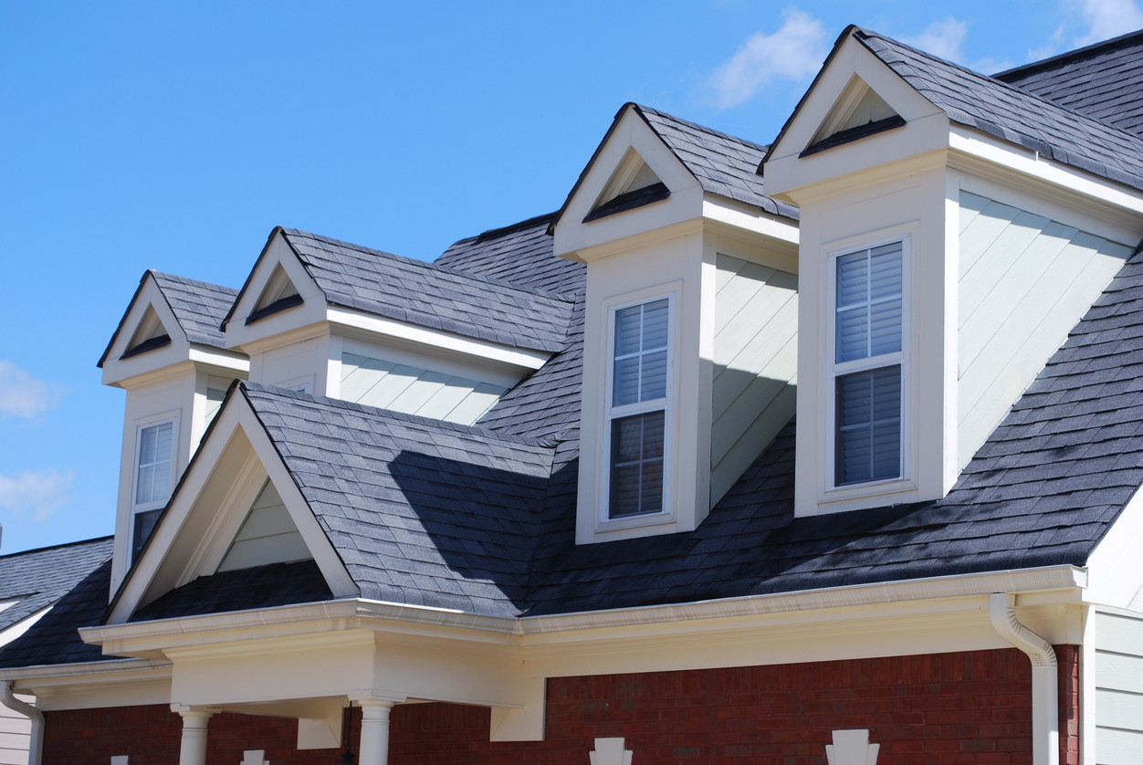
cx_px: 572
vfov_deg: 19.0
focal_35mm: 72
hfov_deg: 28.0
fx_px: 2289
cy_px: 382
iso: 100
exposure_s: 1/200
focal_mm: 48
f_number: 8
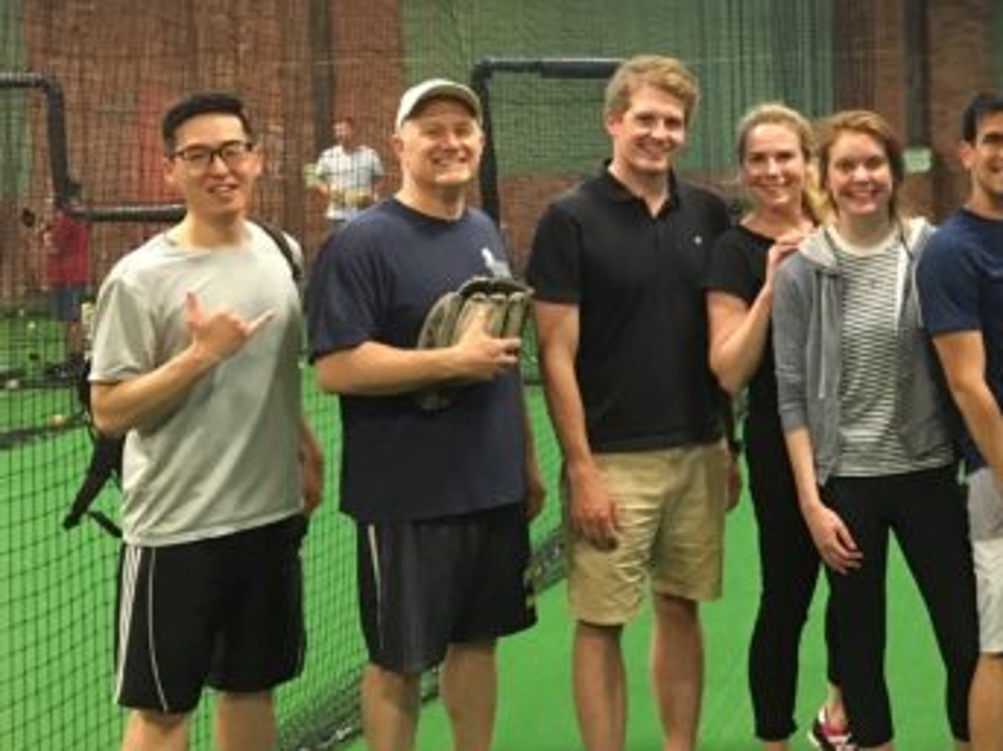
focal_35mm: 65
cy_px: 228
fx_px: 1883
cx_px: 1053
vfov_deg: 22.4
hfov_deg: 27.7
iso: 200
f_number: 2.2
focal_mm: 4.15
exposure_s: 1/20
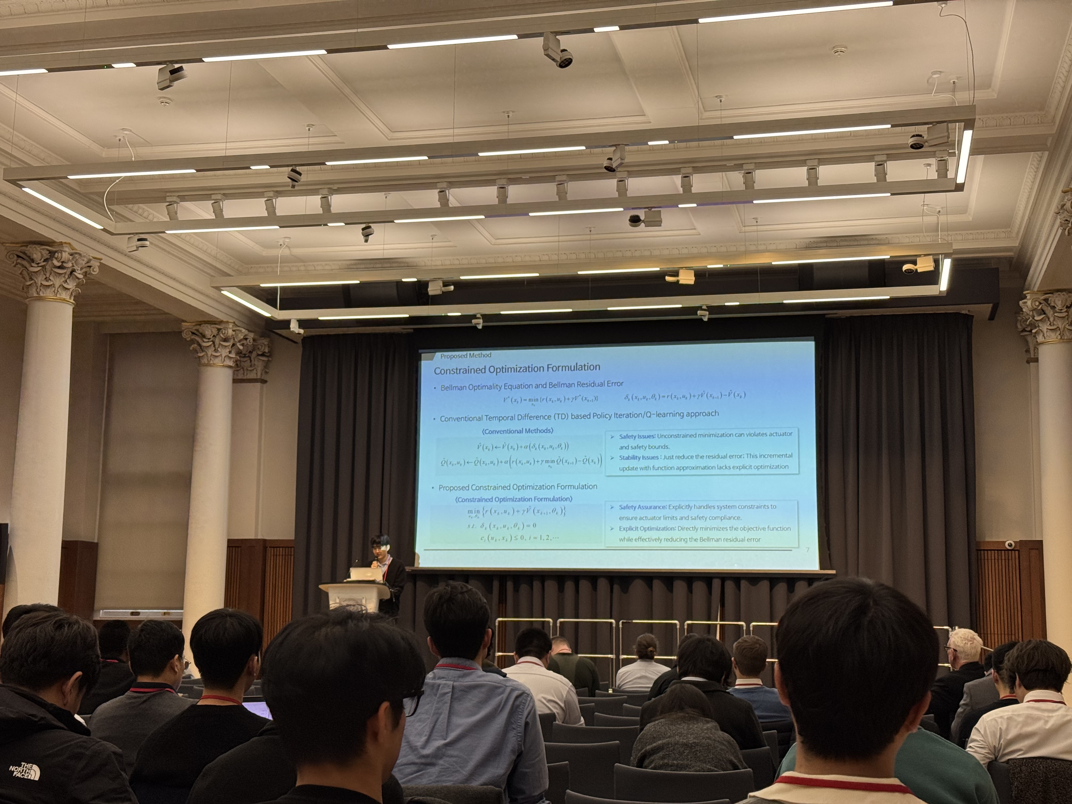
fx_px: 1486
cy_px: 402
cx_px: 536
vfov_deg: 30.3
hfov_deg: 39.7
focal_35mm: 48
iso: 80
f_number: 1.78
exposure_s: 1/67
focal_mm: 6.76
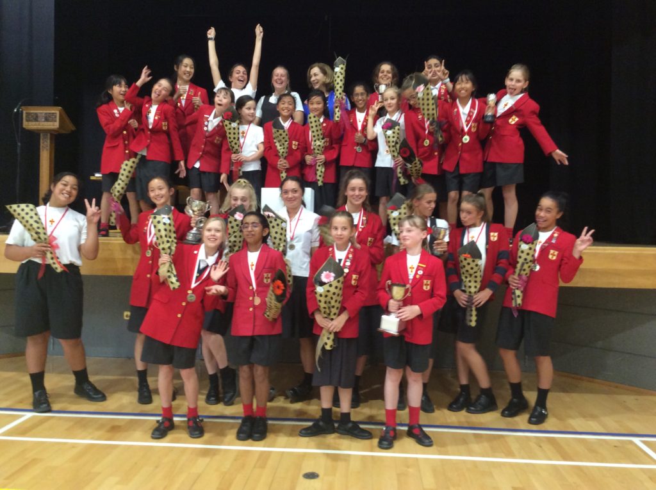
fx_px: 606
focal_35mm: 32
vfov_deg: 44.1
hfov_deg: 56.9
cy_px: 245
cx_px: 328
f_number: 2.4
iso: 125
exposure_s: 1/25
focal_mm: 3.3
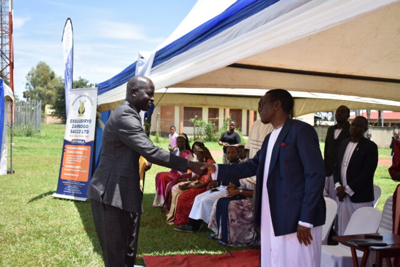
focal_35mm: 40
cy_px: 134
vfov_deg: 33.0
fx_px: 450
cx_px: 200
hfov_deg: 47.9
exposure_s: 1/500
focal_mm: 27
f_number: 5
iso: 160
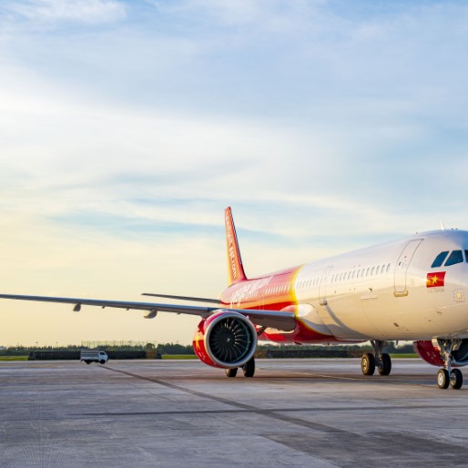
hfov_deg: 27.9
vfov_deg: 28.1
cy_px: 260
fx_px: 933
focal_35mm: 61
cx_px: 322
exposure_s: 1/250
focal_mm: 41
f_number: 8
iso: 200
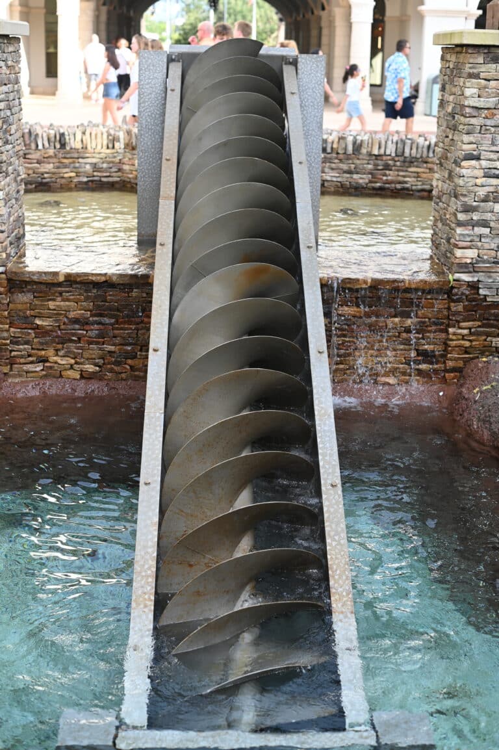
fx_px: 1041
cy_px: 375
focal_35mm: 50
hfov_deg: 27.0
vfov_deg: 39.6
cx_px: 250
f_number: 4
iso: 250
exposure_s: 1/250
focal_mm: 50
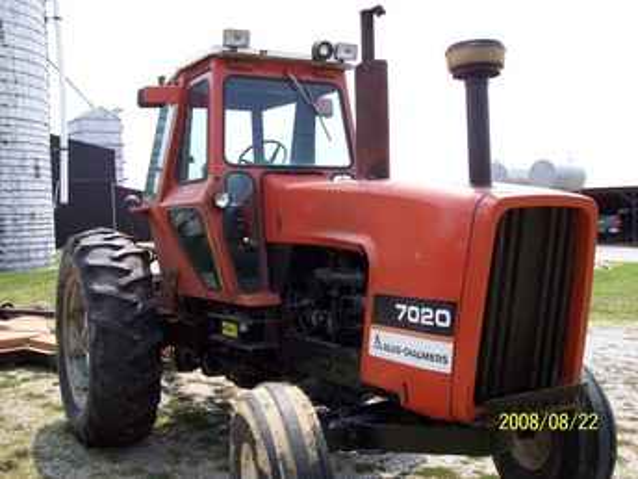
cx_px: 319
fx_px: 700
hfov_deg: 49.0
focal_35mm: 38
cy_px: 240
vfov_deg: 37.7
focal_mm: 8
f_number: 4.8
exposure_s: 1/350
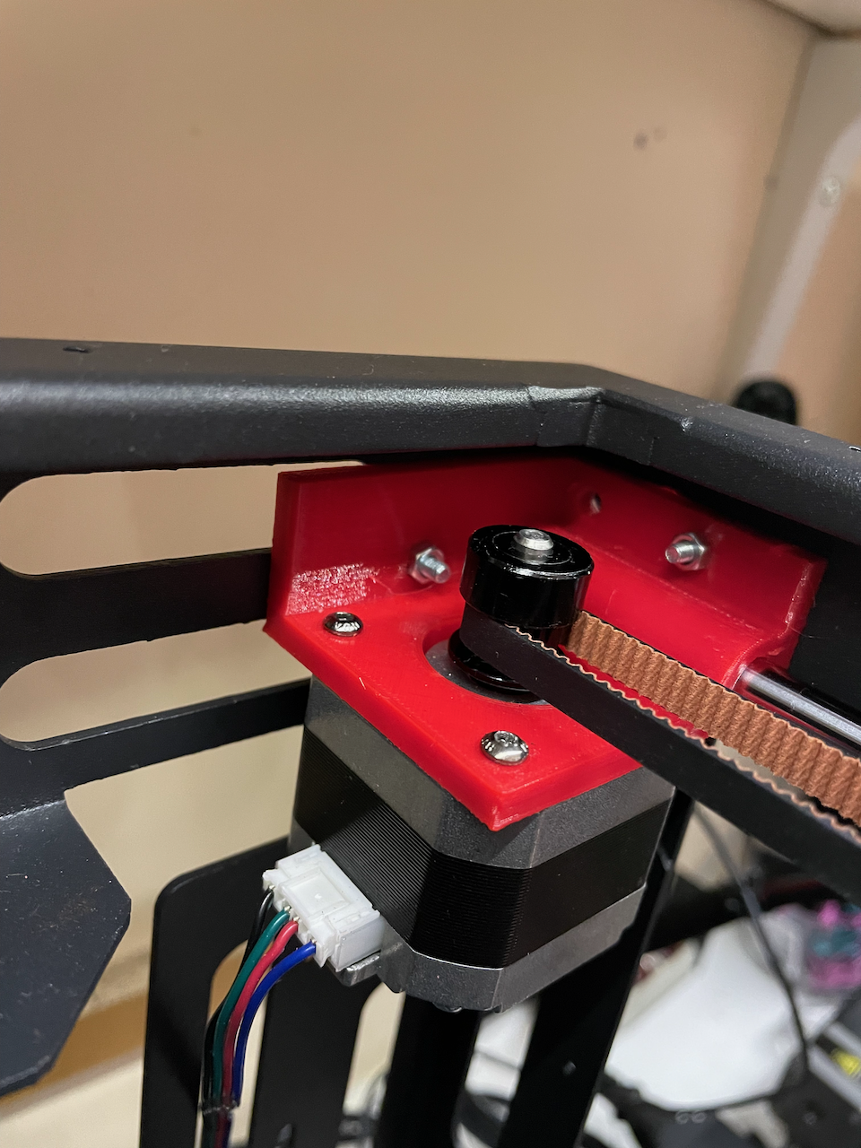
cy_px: 574
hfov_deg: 53.1
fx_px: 862
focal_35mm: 26
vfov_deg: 67.3
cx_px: 430
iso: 640
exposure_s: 1/25
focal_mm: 4.2
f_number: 1.6
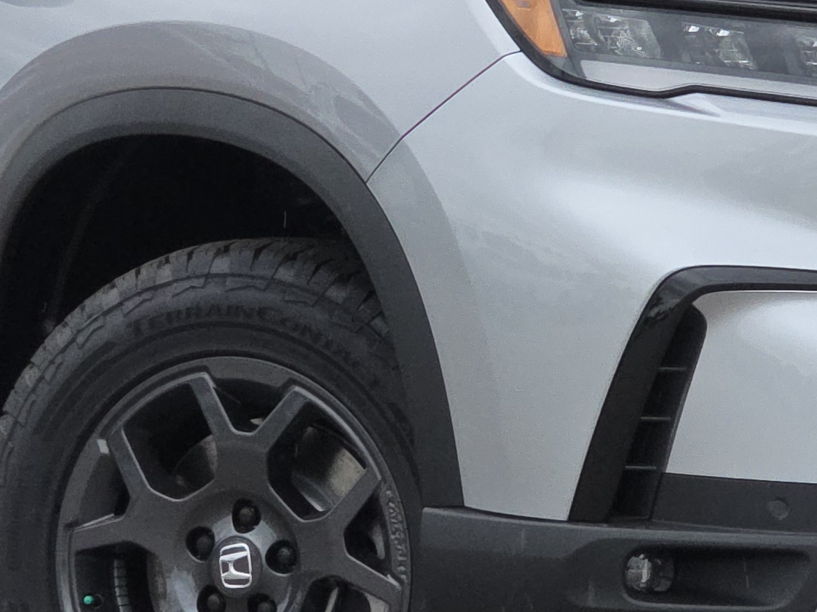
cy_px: 250
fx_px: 5805
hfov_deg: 8.1
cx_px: 377
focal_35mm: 246
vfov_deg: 6.0
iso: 50
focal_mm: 7.9
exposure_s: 1/433
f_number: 2.4
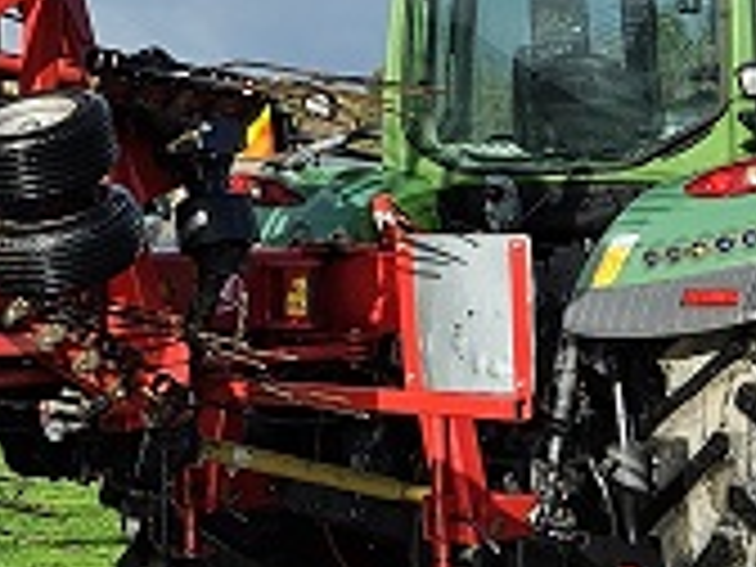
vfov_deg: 10.8
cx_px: -603
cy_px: 81
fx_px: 2992
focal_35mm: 137
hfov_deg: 13.0
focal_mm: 5.4
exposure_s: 1/1546
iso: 25
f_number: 1.8
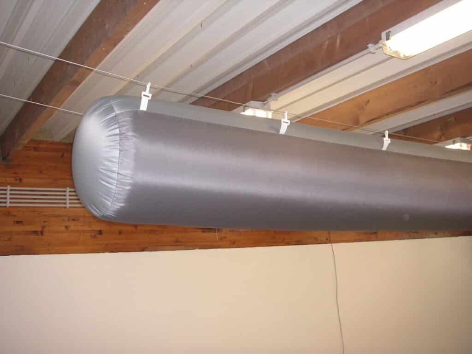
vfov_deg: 37.7
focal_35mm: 38
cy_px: 177
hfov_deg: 49.0
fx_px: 518
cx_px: 236
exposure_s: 1/45
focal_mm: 6.3
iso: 160
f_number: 3.3
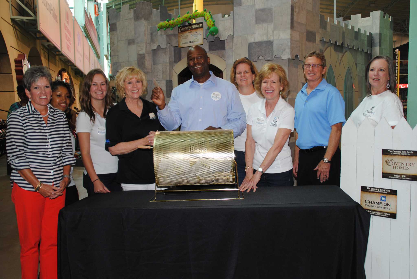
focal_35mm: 38
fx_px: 435
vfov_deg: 35.6
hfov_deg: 51.2
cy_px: 140
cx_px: 208
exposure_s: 1/60
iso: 200
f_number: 4
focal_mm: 25
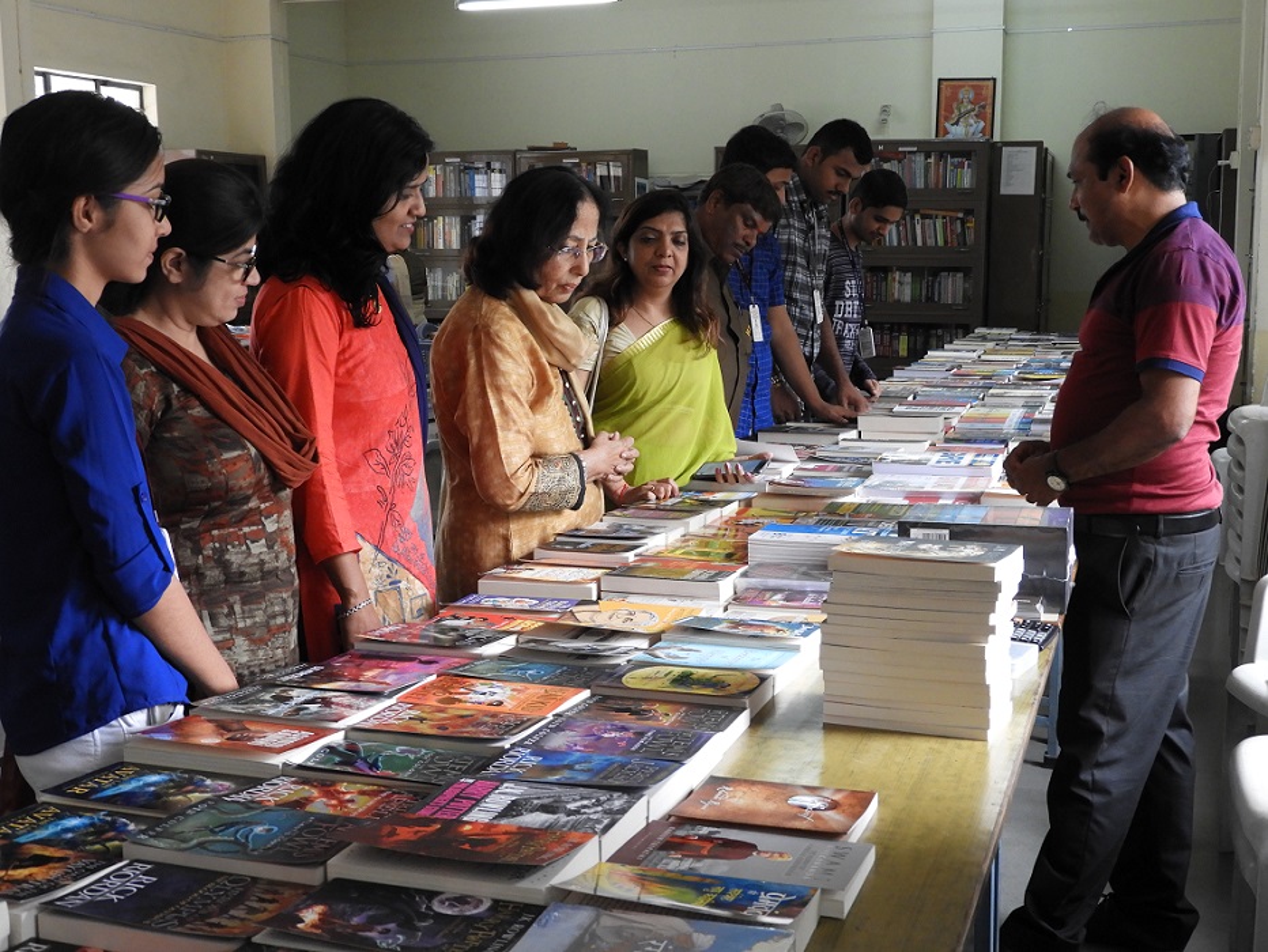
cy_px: 476
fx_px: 1649
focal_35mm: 45
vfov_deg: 32.2
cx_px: 634
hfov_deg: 42.1
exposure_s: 1/30
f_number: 4
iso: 400
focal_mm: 8.1
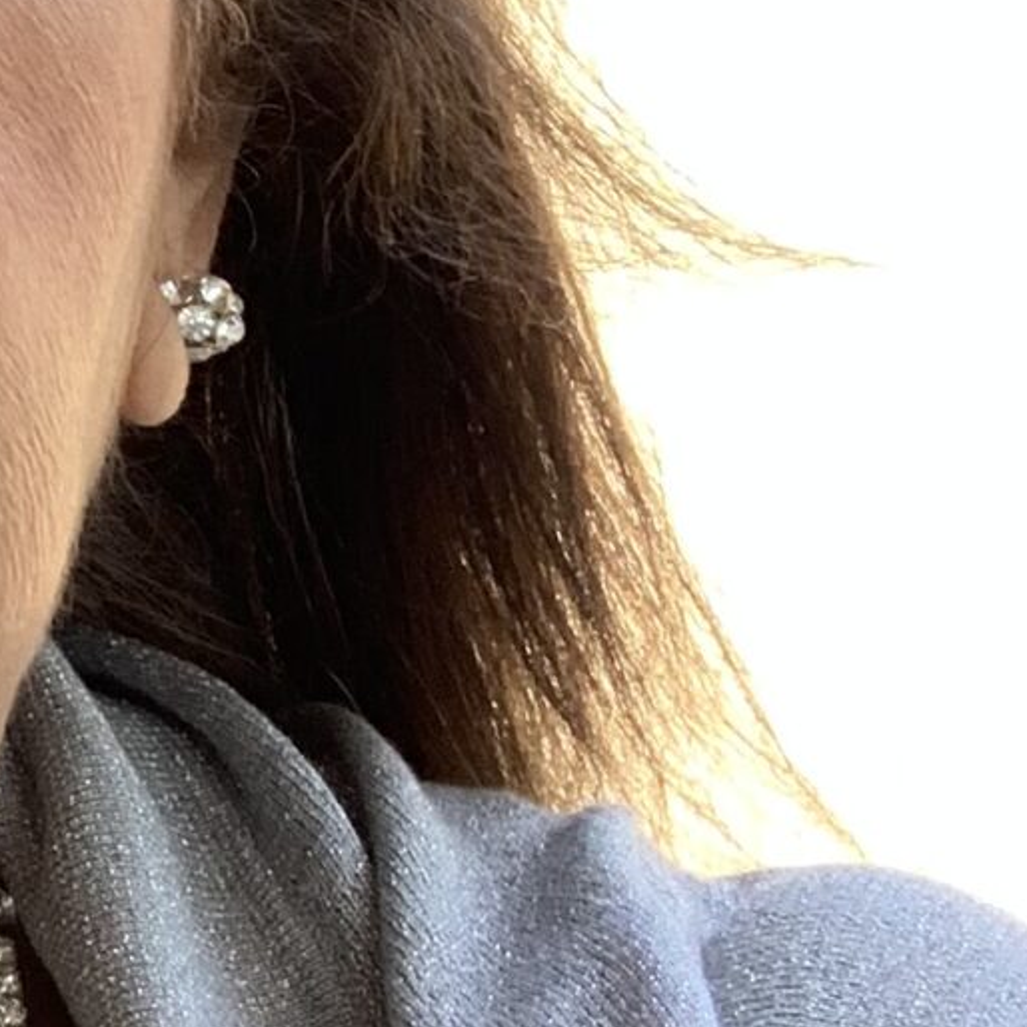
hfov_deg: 11.4
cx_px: -877
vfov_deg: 12.4
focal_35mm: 141
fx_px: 4733
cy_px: 340
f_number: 2.2
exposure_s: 1/121
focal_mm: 2.87
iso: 50
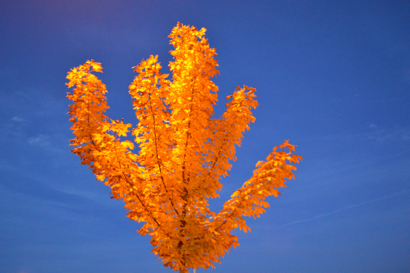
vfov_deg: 43.5
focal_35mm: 30
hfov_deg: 62.0
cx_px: 205
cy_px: 136
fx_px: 341
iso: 3200
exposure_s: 1/8
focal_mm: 20
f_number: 3.8
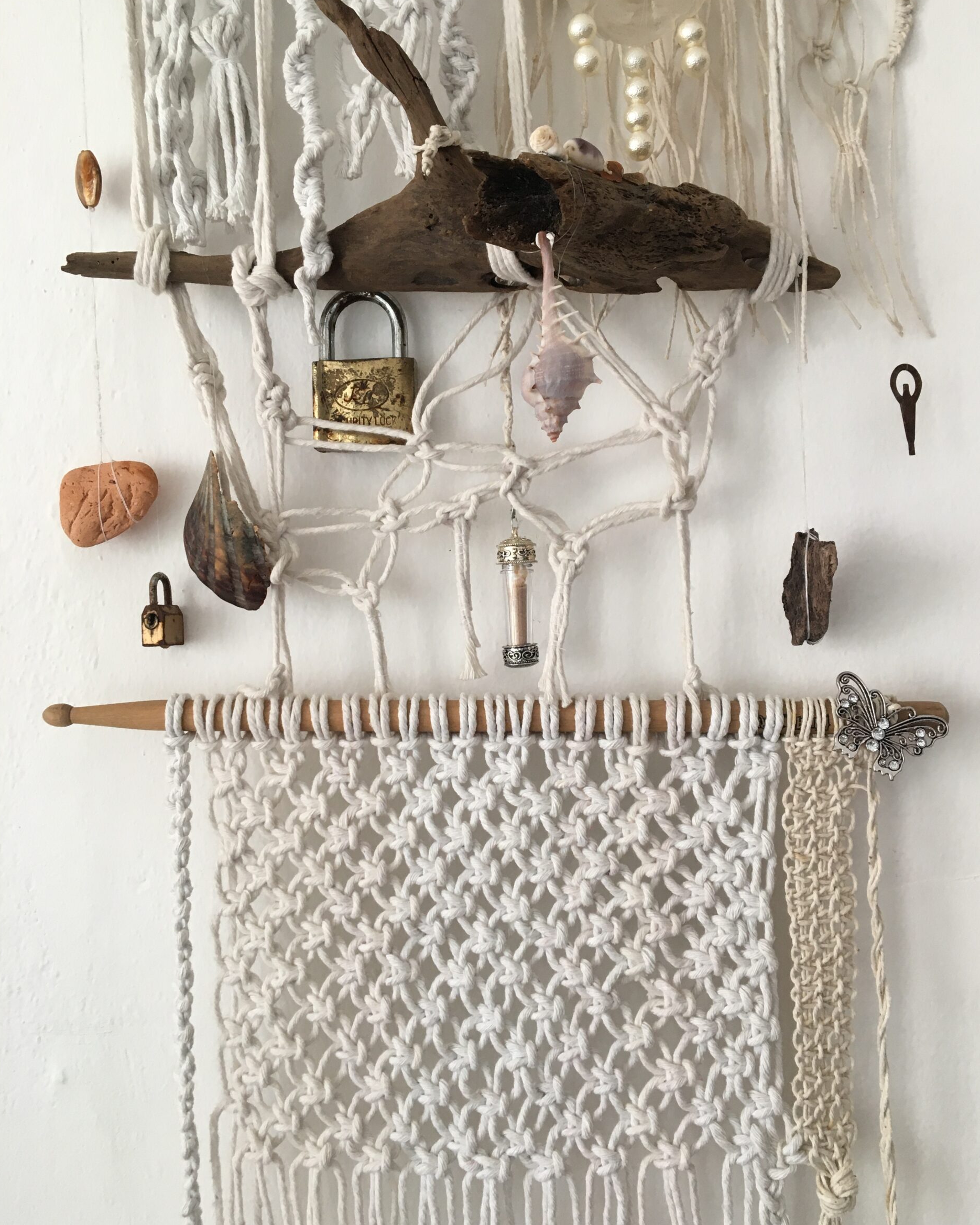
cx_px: 498
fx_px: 1124
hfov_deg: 47.1
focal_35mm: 31
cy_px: 605
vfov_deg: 57.2
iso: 40
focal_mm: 4.15
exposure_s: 1/33
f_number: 2.2
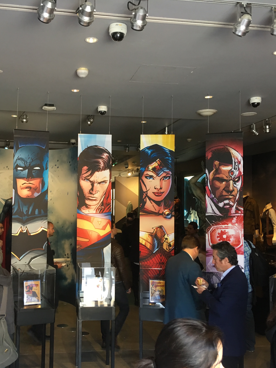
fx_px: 415
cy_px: 185
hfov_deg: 36.6
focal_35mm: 39
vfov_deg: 47.9
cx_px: 104
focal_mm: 4.15
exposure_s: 1/15
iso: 50
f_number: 2.2
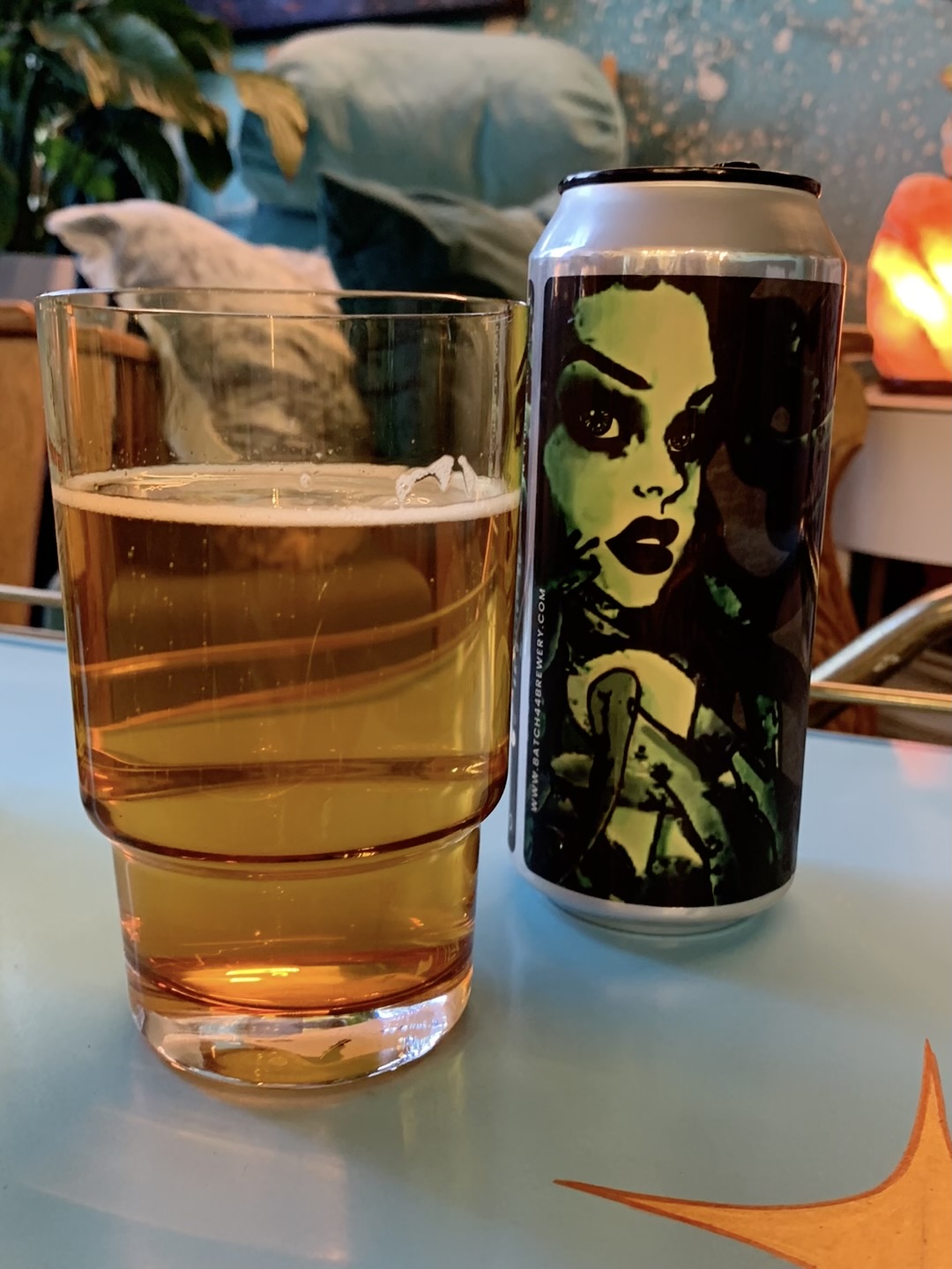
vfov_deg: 65.3
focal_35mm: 27
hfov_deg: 51.4
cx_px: 476
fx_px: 990
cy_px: 634
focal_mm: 4.25
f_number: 1.8
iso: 200
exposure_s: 1/40
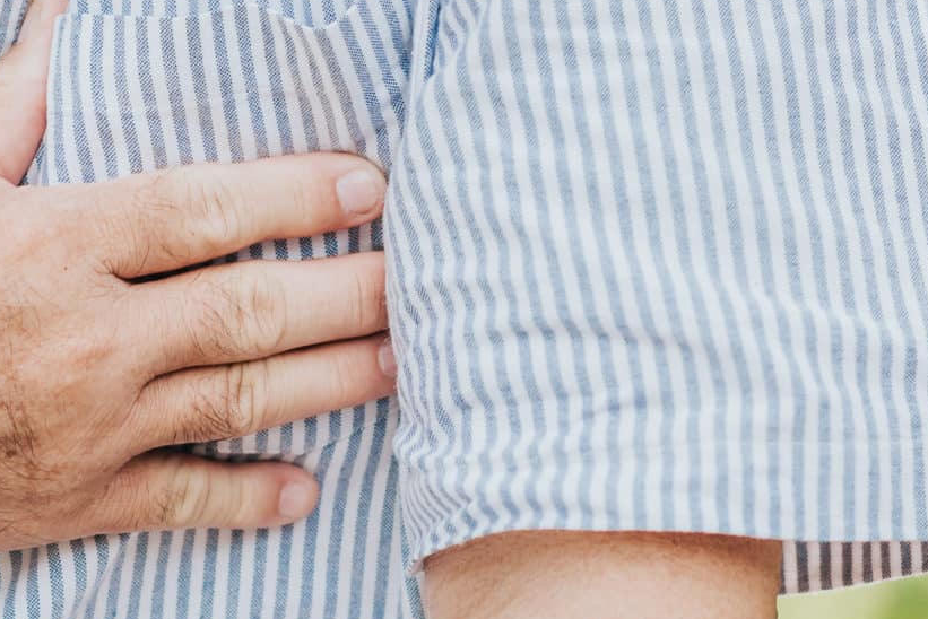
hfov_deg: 7.8
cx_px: 149
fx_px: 6833
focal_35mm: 265
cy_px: 118
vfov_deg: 5.2
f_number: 2.8
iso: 200
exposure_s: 1/500
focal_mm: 85
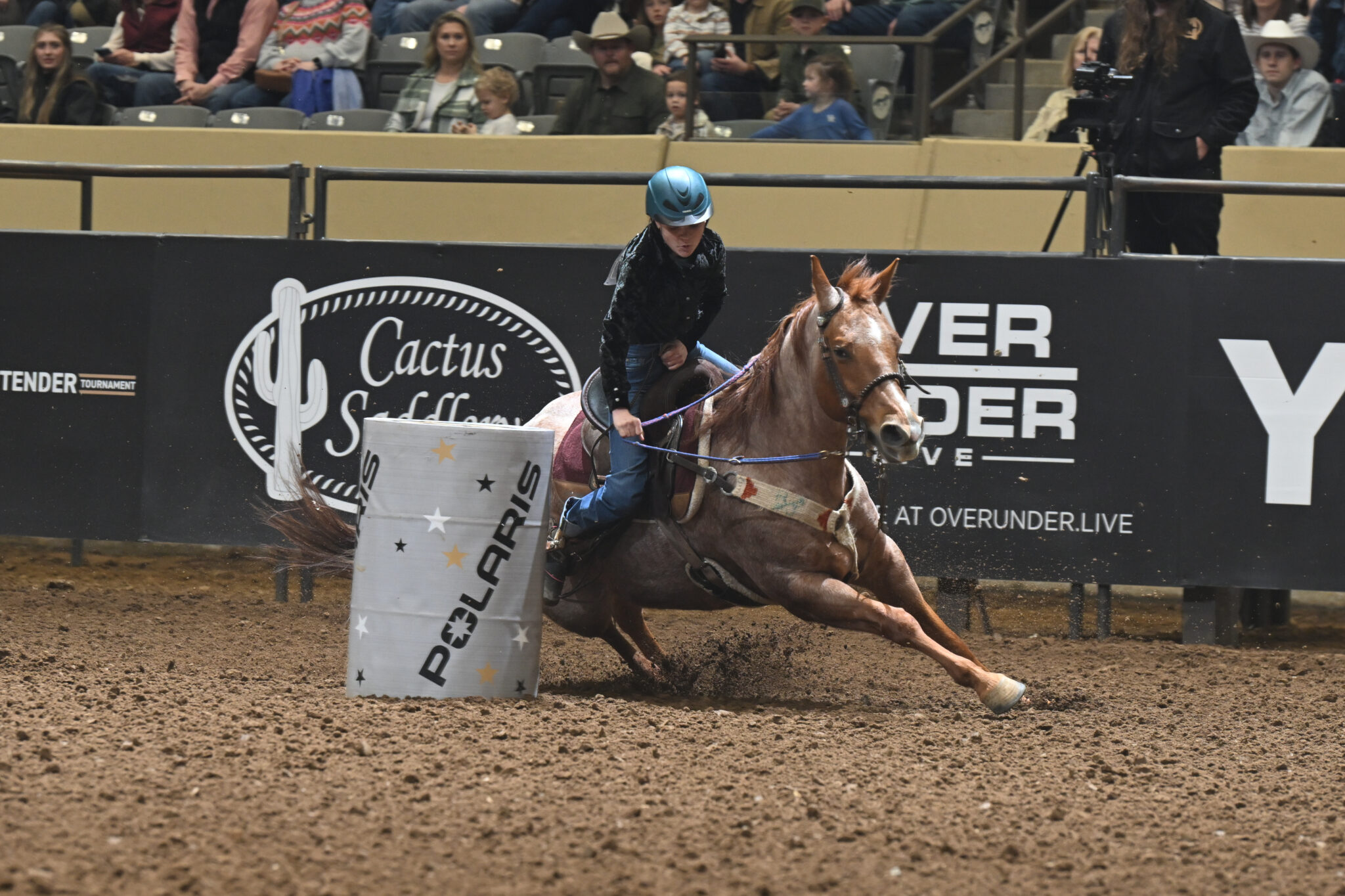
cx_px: 672
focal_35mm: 277
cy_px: 448
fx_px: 10345
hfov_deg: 7.4
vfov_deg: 5.0
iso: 1250
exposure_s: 1/200
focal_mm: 185
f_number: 4.5
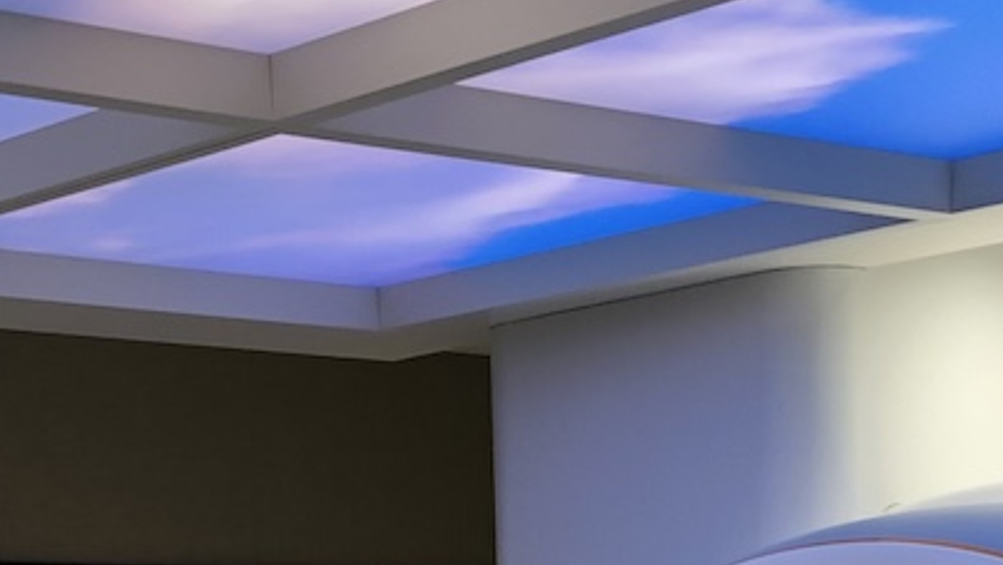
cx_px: 251
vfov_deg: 10.7
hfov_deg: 19.5
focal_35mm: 109
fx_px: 2900
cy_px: 894
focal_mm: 4
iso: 50
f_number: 1.8
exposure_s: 1/120
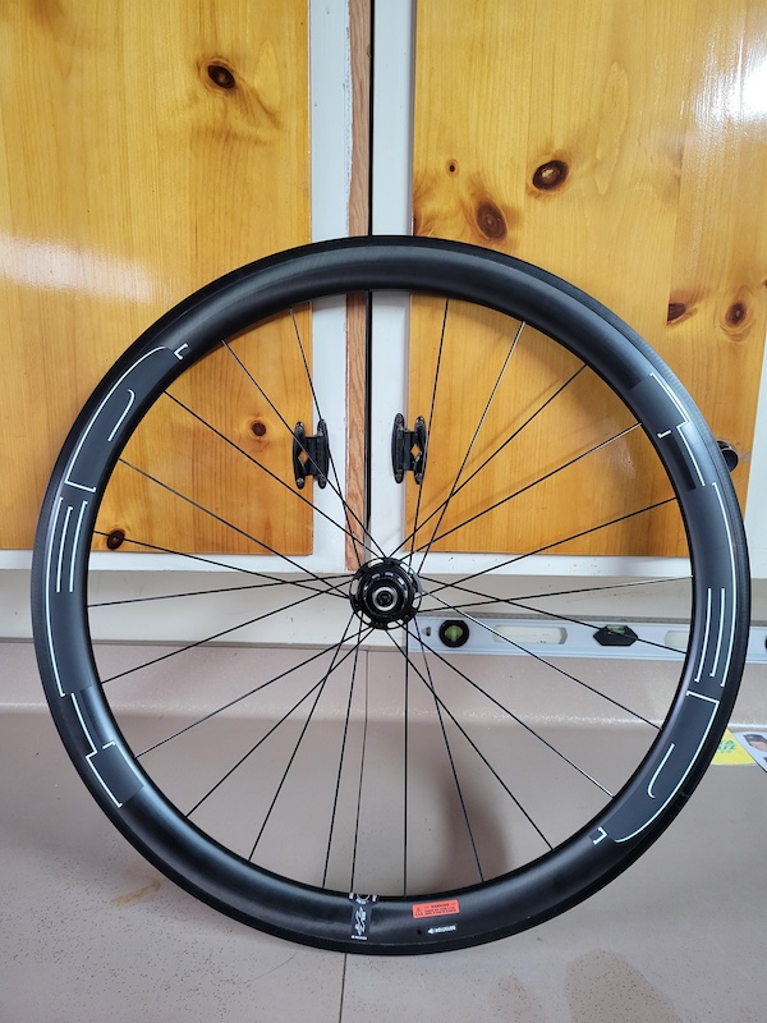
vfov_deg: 67.3
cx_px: 384
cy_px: 512
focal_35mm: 26
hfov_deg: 53.1
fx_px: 768
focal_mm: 5.4
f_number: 1.8
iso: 320
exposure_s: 1/40
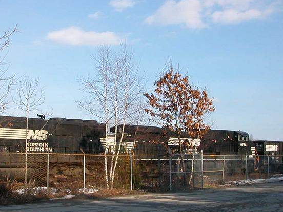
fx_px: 466
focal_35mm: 57
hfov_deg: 33.6
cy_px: 121
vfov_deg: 25.6
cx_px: 103
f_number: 4.5
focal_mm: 5.6
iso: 100
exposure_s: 1/541
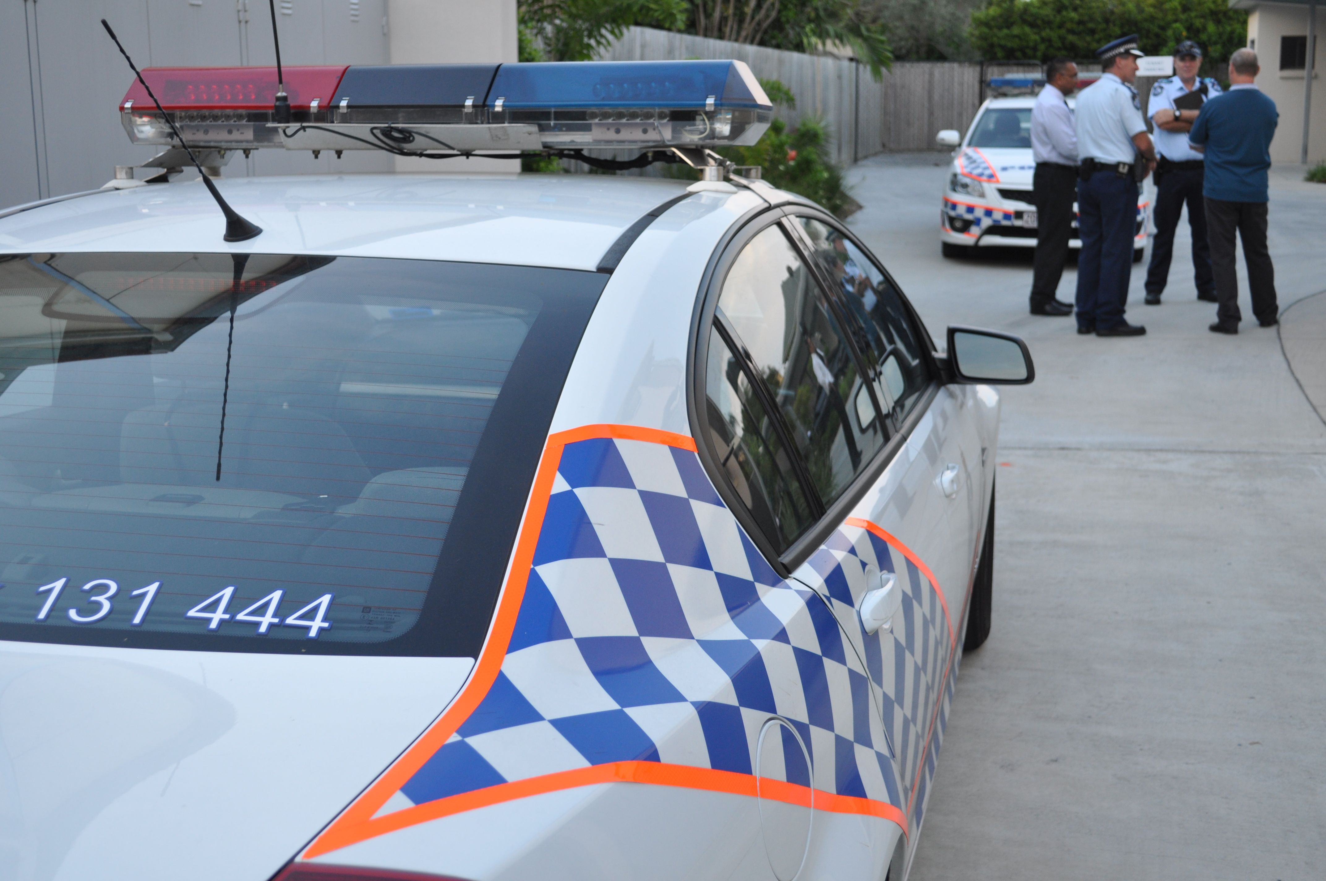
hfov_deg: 43.7
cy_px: 440
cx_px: 663
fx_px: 1655
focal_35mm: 45
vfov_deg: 29.8
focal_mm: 30
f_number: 4.5
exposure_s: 1/80
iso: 400
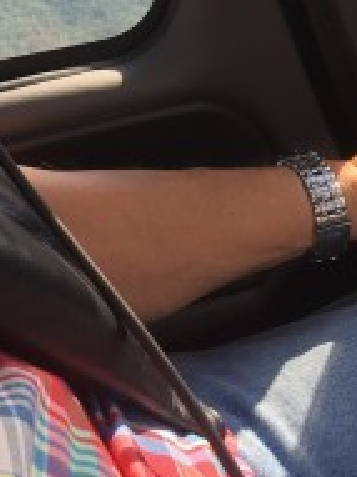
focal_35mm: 91
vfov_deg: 19.7
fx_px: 1253
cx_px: 77
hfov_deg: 16.1
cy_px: -155
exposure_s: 1/565
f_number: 2.2
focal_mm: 4.15
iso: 25
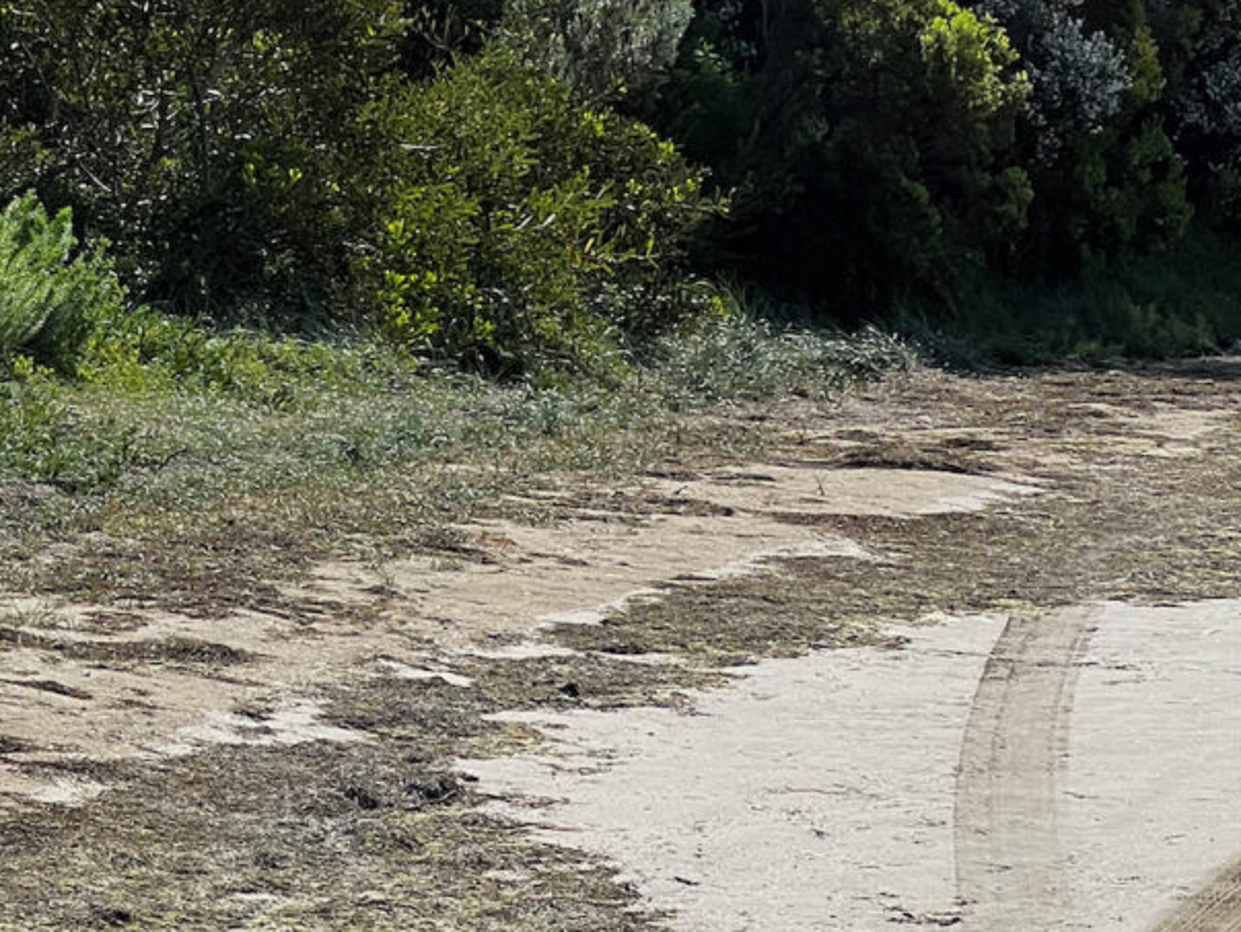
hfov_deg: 9.9
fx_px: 7031
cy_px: 21
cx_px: -243
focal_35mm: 196
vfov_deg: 7.6
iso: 32
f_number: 2.8
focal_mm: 9
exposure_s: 1/797
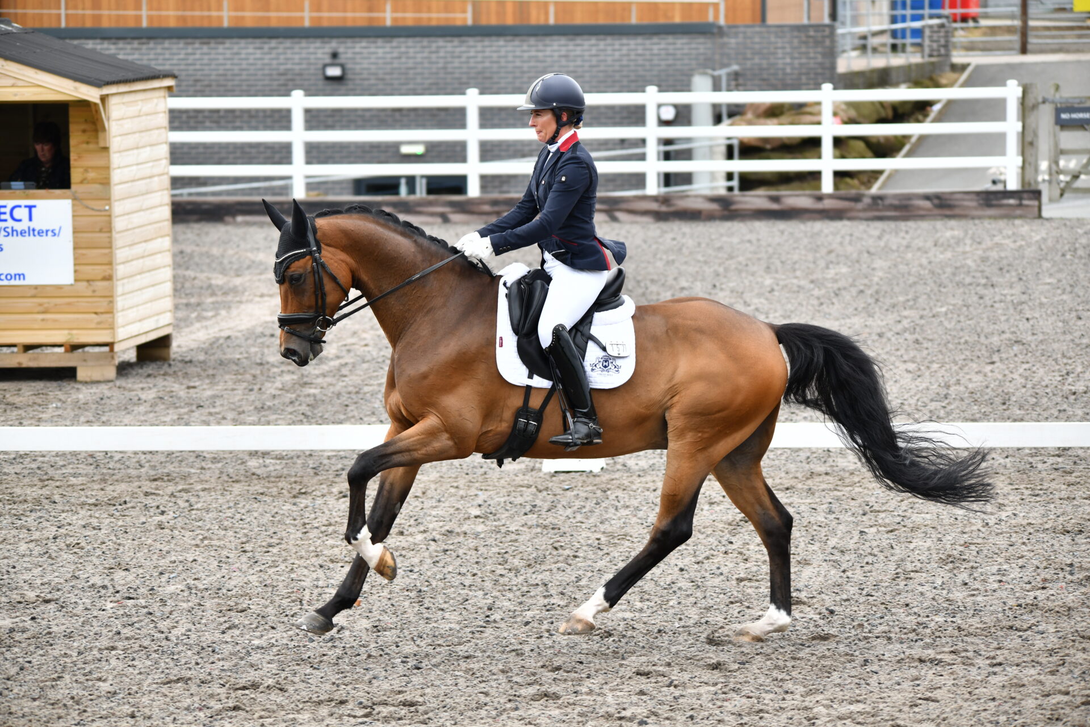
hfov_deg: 12.1
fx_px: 5147
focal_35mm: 170
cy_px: 364
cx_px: 545
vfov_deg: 8.1
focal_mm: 170
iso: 320
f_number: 5
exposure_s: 1/1000
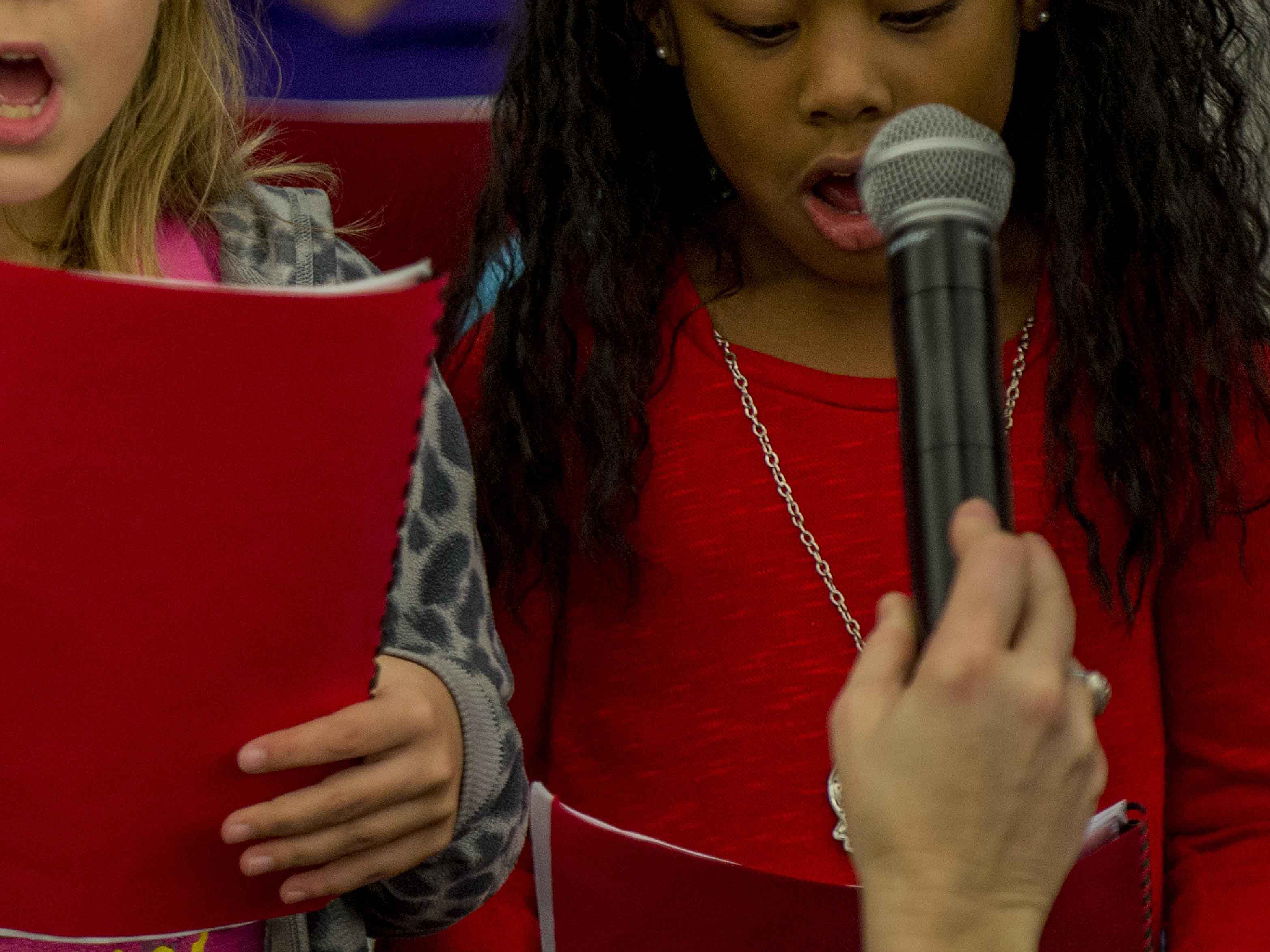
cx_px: 377
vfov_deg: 4.5
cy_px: 138
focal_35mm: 333
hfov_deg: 5.9
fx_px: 12217
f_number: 3.2
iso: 1250
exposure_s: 1/125
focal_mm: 180
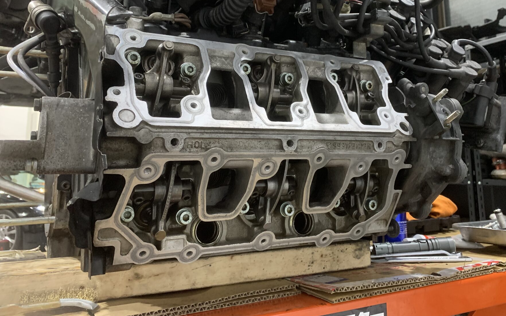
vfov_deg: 39.0
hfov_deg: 59.6
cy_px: 107
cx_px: 266
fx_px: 441
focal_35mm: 32
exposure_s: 1/30
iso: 500
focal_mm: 4.25
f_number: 1.8
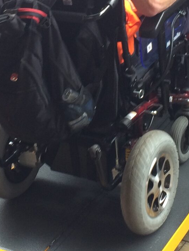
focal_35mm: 103
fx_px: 750
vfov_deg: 18.8
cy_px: 37
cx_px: 81
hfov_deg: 14.4
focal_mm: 4.15
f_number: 2.2
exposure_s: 1/60
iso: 40
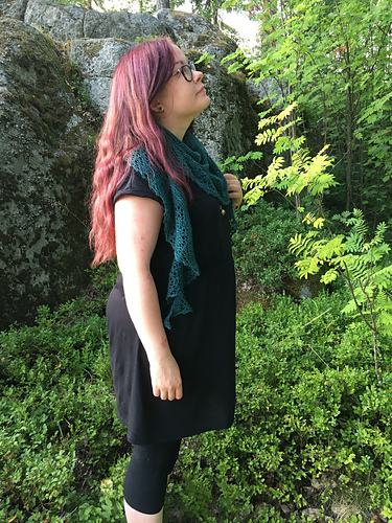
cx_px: 196
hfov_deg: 48.2
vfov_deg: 61.7
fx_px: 438
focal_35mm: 29
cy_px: 262
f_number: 2.2
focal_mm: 4.15
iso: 25
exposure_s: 1/33
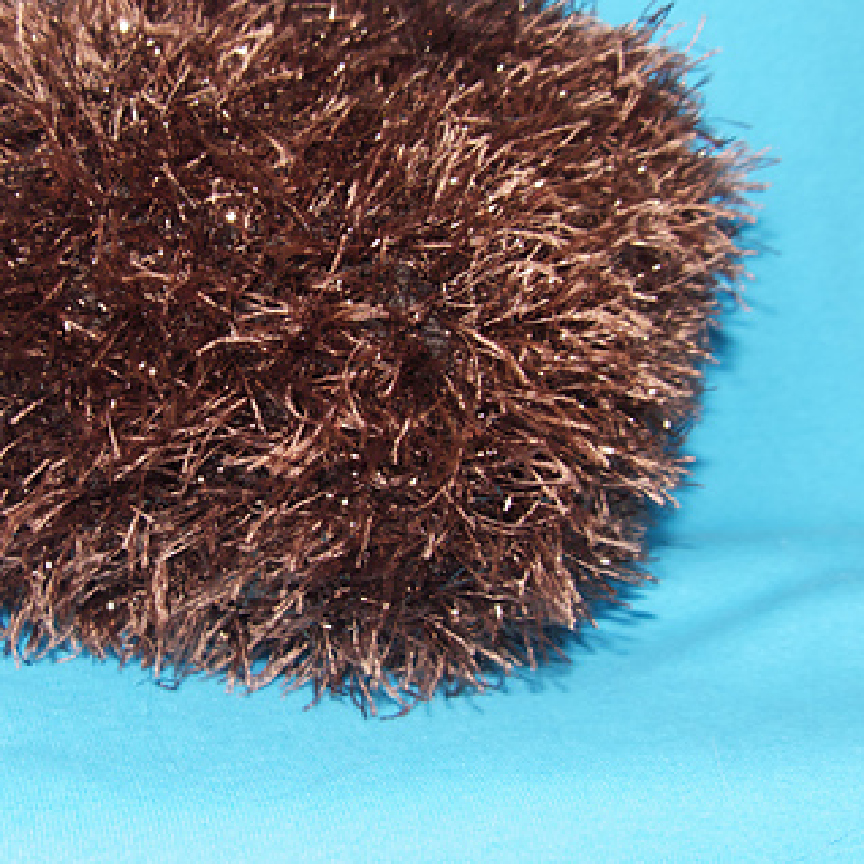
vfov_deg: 30.0
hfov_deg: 29.8
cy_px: 376
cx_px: 266
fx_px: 1610
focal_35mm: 57
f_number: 2.8
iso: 400
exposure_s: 1/100
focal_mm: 7.4
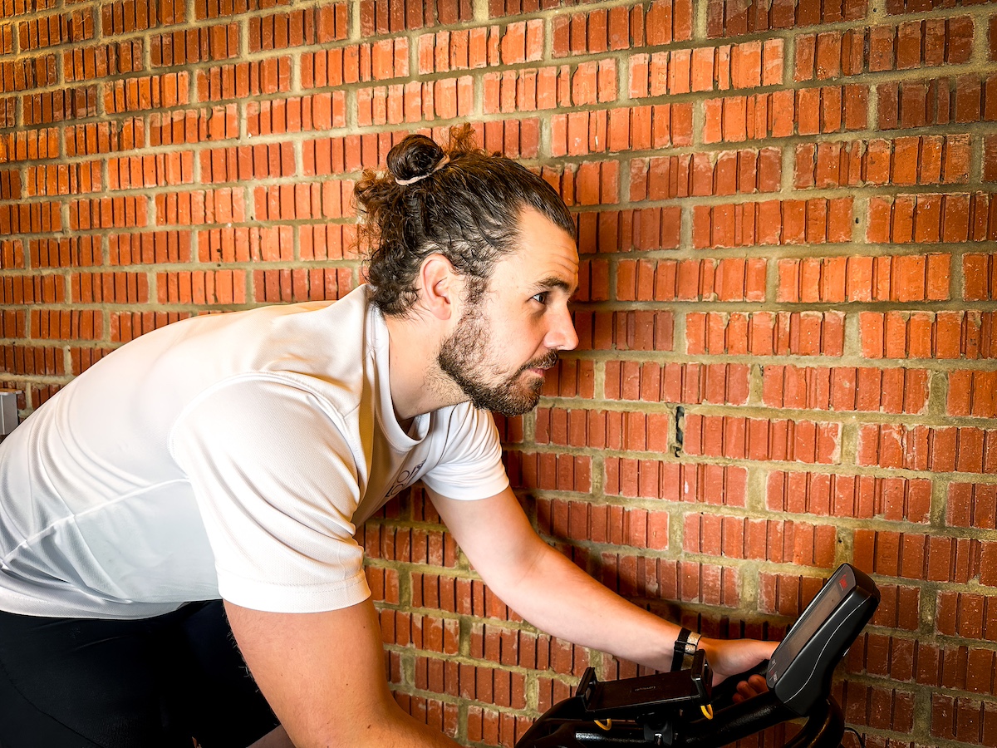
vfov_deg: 56.8
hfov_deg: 71.6
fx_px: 691
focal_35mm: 24
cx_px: 498
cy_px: 374
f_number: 1.8
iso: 125
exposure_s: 1/50
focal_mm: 6.86
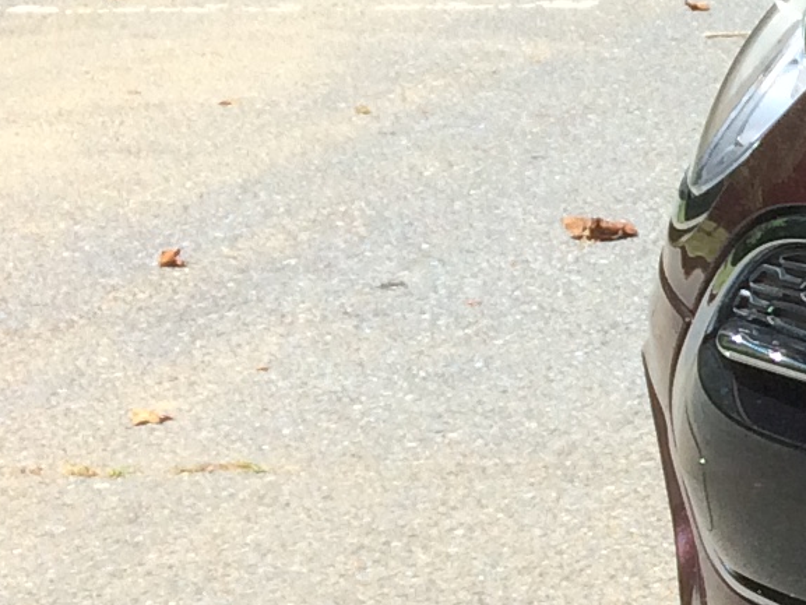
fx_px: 3819
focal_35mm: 164
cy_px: 307
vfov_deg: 9.1
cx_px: 2270
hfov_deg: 9.8
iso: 32
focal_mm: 4.15
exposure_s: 1/892
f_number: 2.2
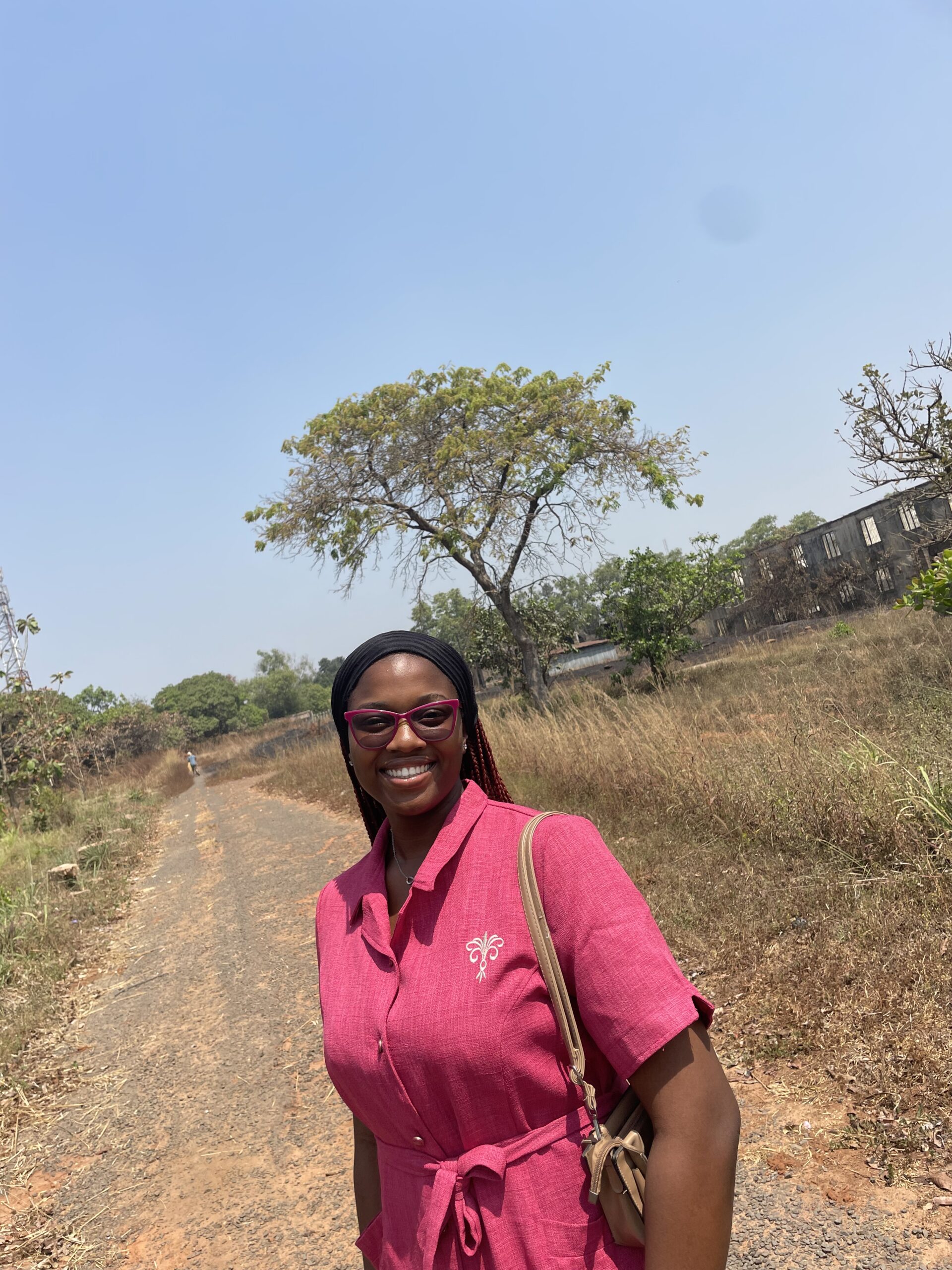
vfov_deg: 67.3
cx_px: 476
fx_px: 953
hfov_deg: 53.1
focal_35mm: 26
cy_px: 635
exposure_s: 1/2506
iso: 32
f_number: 1.6
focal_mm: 4.2
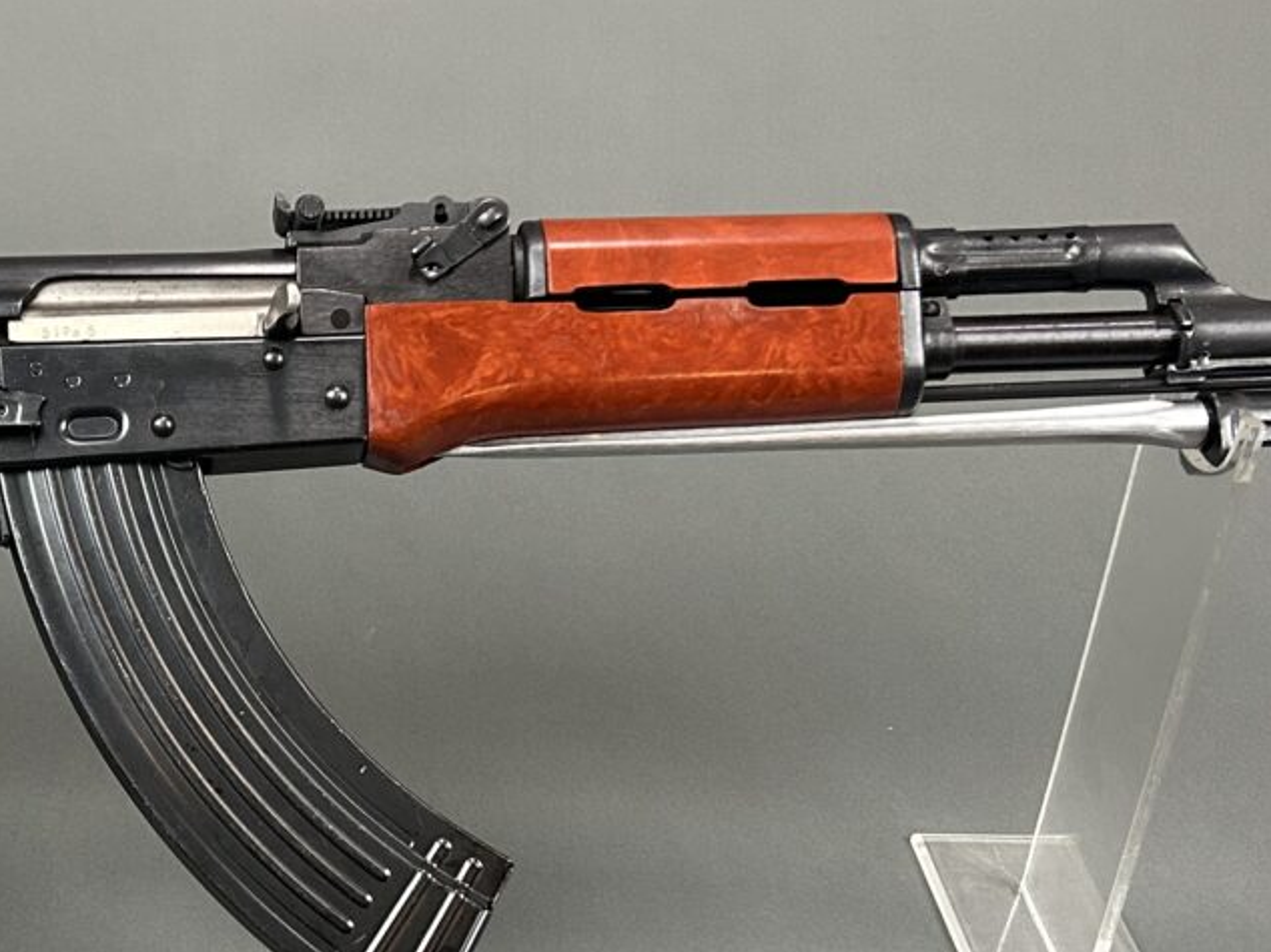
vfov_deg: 23.2
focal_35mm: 63
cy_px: 569
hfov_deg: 29.6
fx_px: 2312
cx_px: 154
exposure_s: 1/60
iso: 200
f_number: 1.5
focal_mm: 5.7
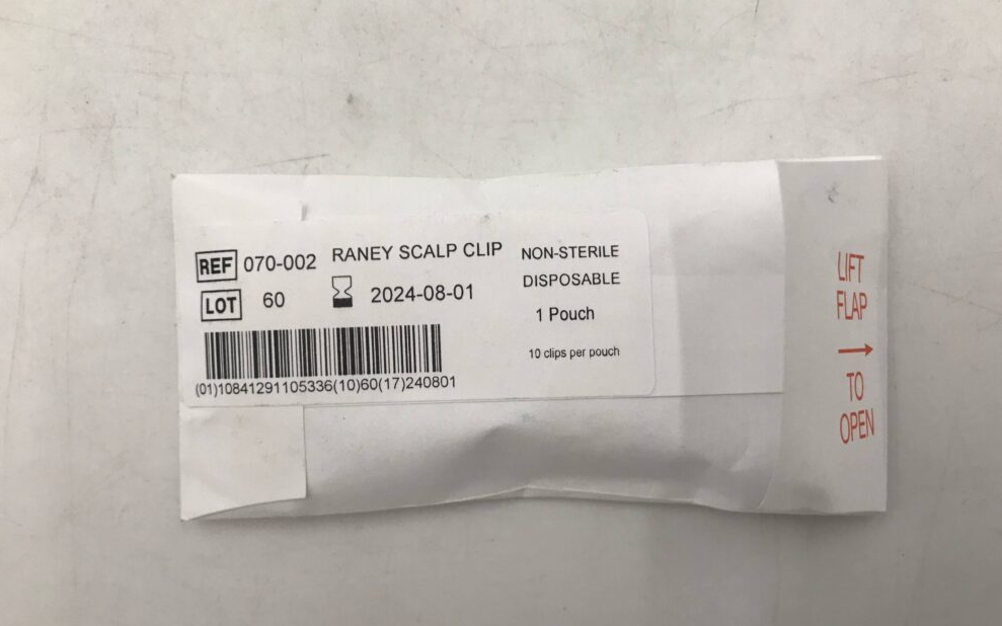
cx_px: 504
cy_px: 329
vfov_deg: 41.8
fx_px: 819
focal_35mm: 30
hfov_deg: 62.9
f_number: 1.8
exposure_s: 1/40
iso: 25
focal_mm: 3.99
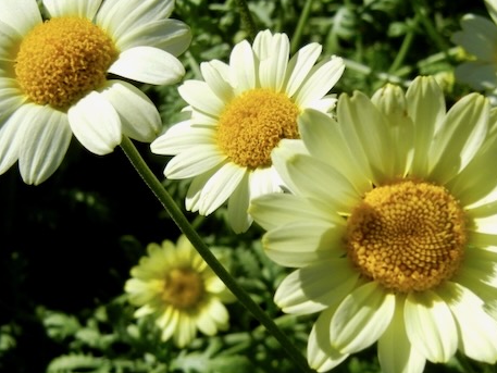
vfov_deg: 16.2
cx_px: 277
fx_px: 1307
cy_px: 257
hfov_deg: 21.5
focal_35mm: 91
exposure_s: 1/514
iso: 160
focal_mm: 9.3
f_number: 7.8
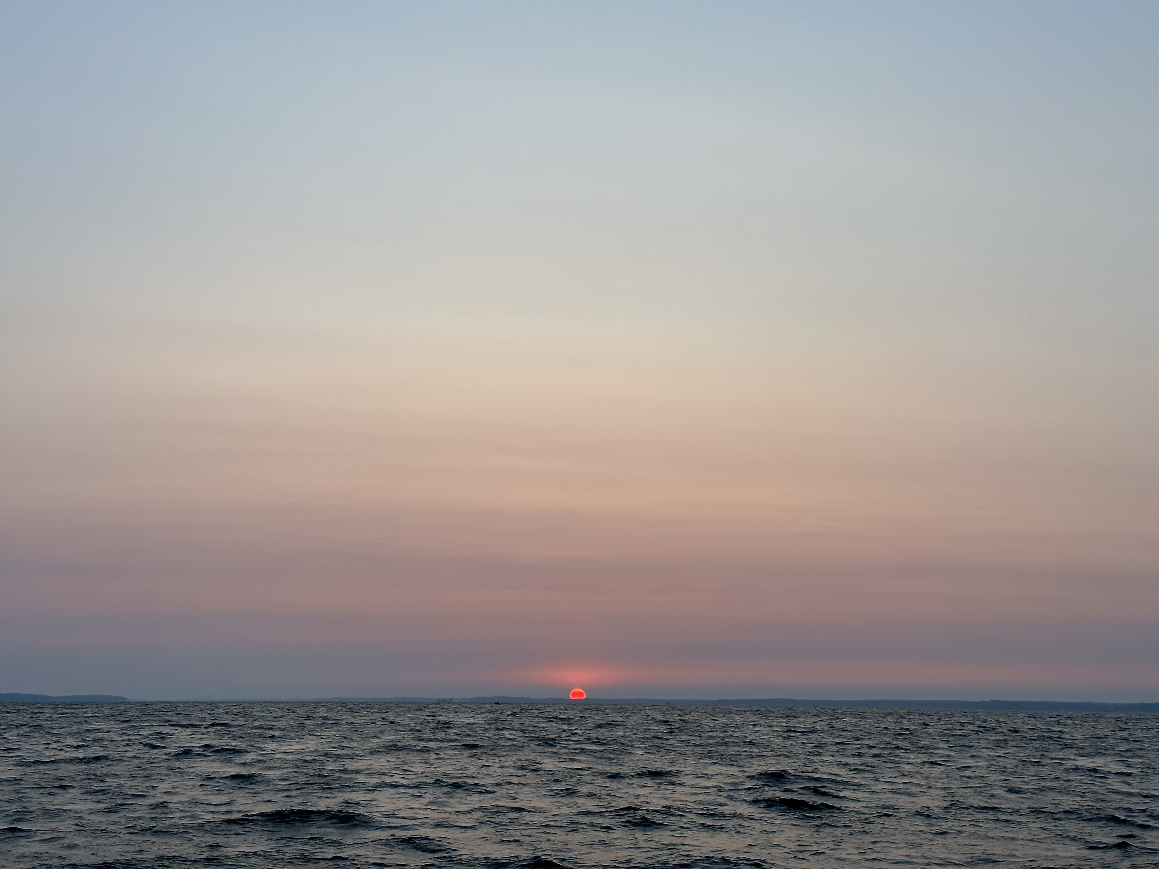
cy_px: 434
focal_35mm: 48
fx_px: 1607
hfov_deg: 39.7
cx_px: 580
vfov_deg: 30.3
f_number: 1.78
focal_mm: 6.86
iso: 64
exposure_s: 1/368
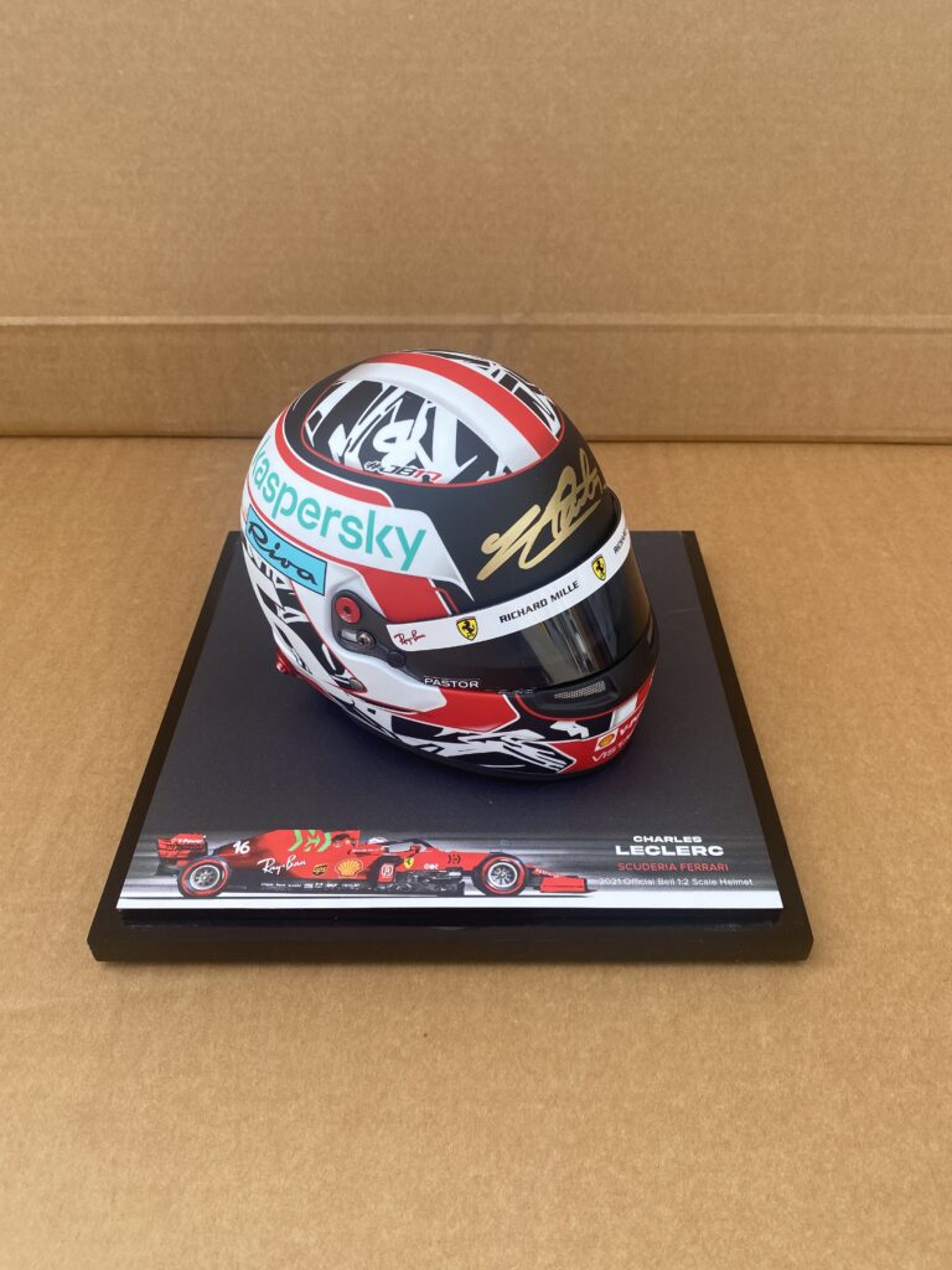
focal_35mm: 26
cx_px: 476
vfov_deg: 67.3
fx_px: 953
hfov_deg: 53.1
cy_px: 635
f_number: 1.8
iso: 32
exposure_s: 1/616
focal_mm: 4.25
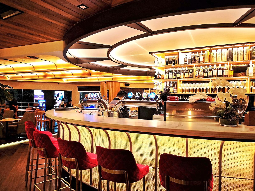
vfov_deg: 51.4
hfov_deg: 65.3
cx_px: 128
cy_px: 96
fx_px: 199
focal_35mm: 27
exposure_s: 1/33
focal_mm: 5.6
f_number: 1.8
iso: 320
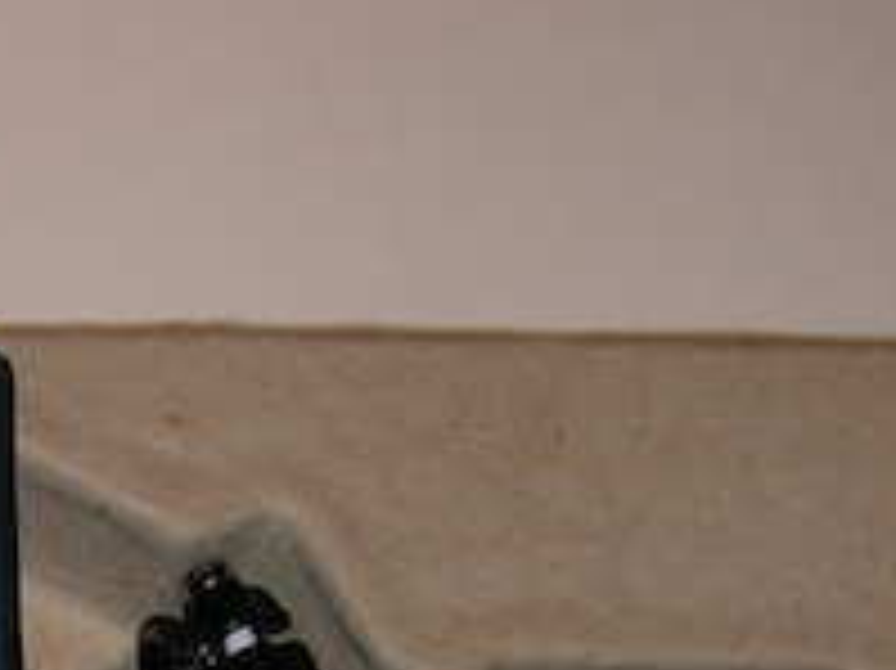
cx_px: -423
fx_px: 3958
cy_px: 1228
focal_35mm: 153
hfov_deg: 12.3
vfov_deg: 9.2
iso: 50
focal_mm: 6.3
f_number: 3.5
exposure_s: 1/60
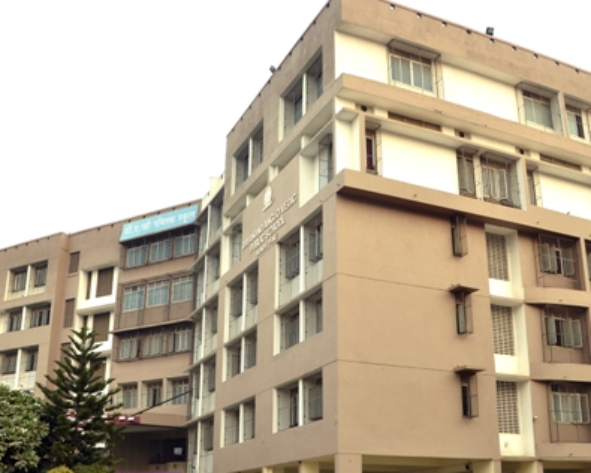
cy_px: 265
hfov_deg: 25.8
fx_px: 1289
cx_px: 316
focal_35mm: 74
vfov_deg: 20.8
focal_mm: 35
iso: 200
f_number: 10
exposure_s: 1/40
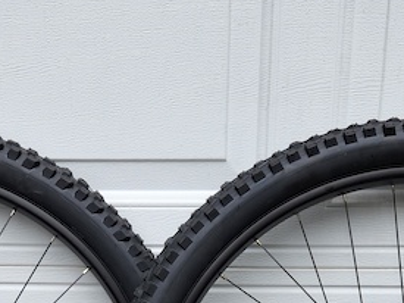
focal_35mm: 67
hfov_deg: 28.9
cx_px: 173
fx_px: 782
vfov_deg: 20.4
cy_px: 374
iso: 20
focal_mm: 5.4
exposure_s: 1/180
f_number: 1.8
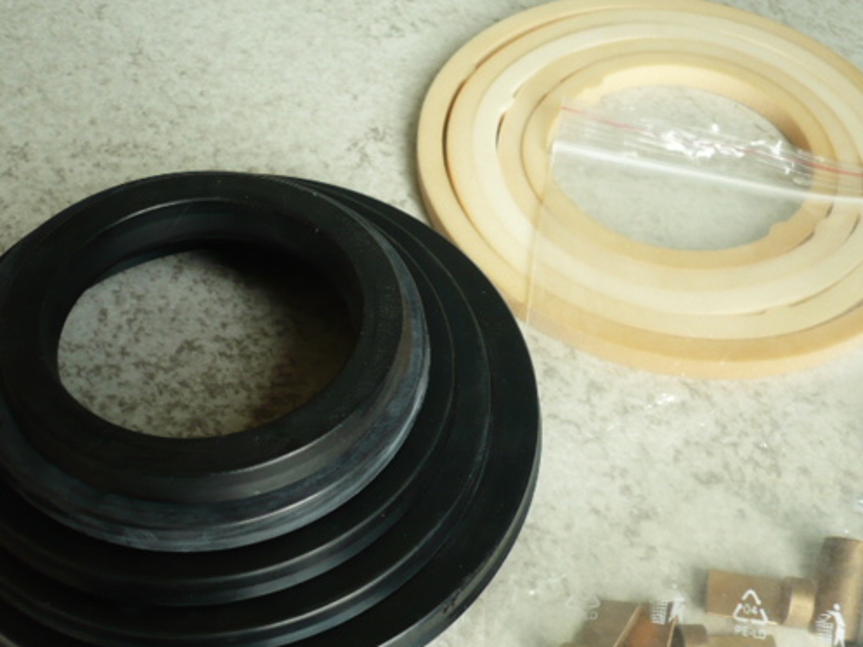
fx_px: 1121
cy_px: 376
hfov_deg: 42.1
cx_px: 430
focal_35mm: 45
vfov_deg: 32.1
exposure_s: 1/30
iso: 100
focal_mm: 5.8
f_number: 2.8
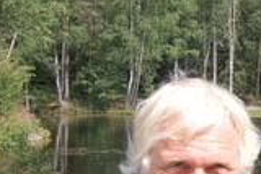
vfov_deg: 11.4
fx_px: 871
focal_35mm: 120
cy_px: 148
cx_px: 349
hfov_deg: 16.1
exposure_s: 1/200
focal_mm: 20
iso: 200
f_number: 7.1
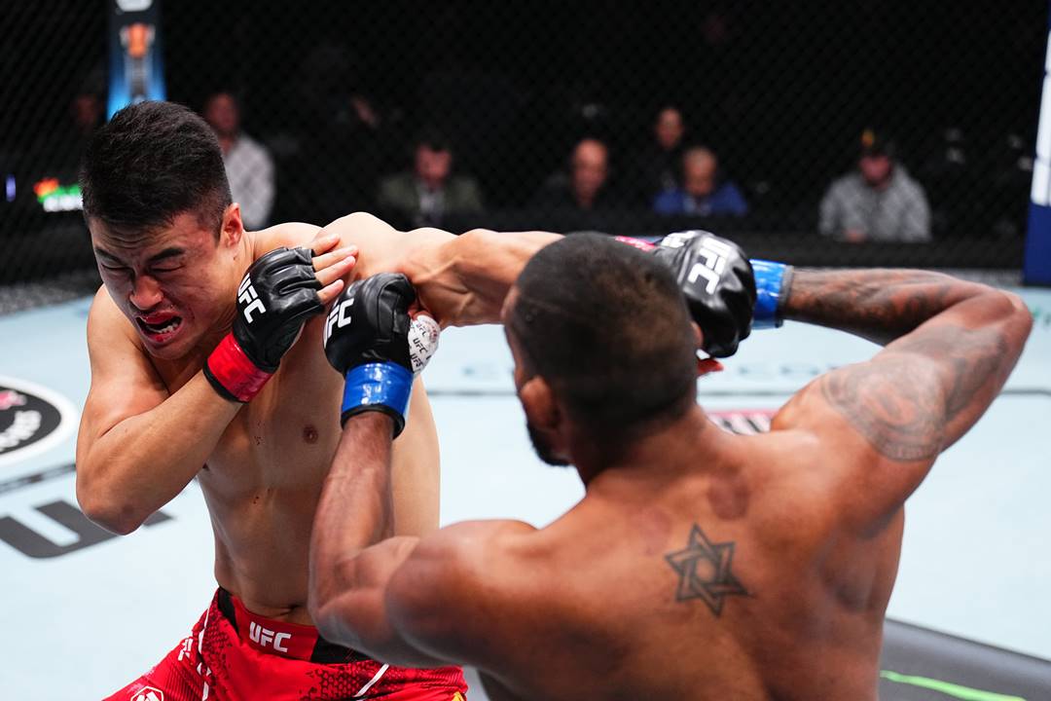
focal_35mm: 70
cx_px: 526
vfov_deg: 19.5
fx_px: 2043
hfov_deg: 28.8
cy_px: 350
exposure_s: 1/1600
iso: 3200
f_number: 2.8
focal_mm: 70
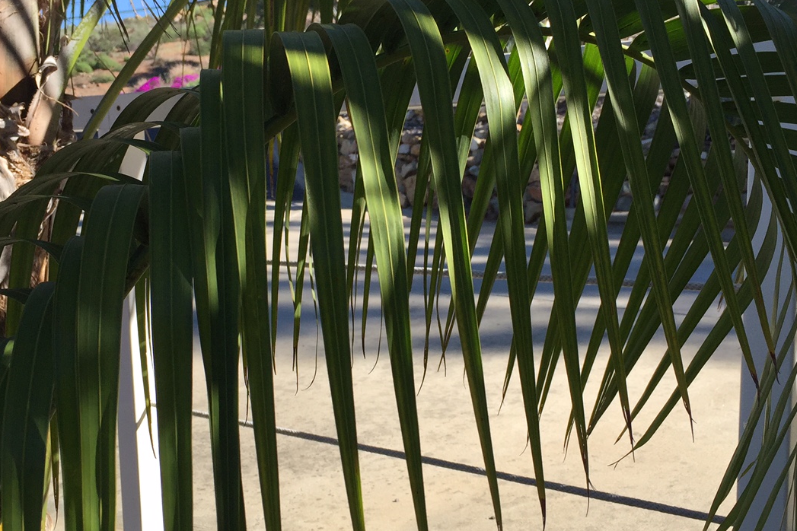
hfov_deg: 41.9
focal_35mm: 47
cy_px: 281
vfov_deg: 28.6
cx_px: 399
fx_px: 1040
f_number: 2.2
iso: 32
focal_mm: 4.15
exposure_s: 1/1276
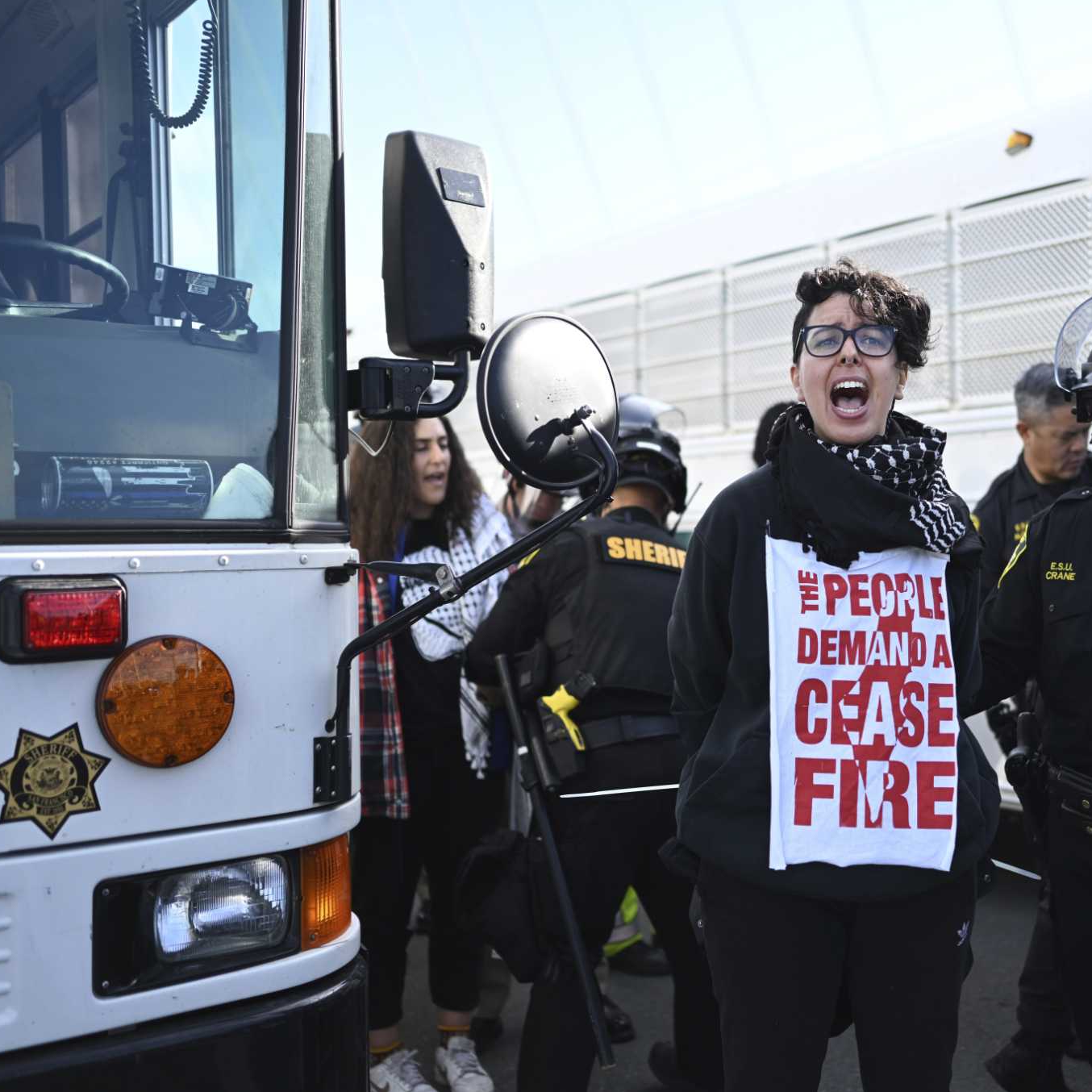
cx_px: 818
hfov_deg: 36.7
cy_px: 543
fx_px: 1606
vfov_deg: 37.6
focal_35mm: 45
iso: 200
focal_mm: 35
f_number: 2
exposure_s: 1/2500
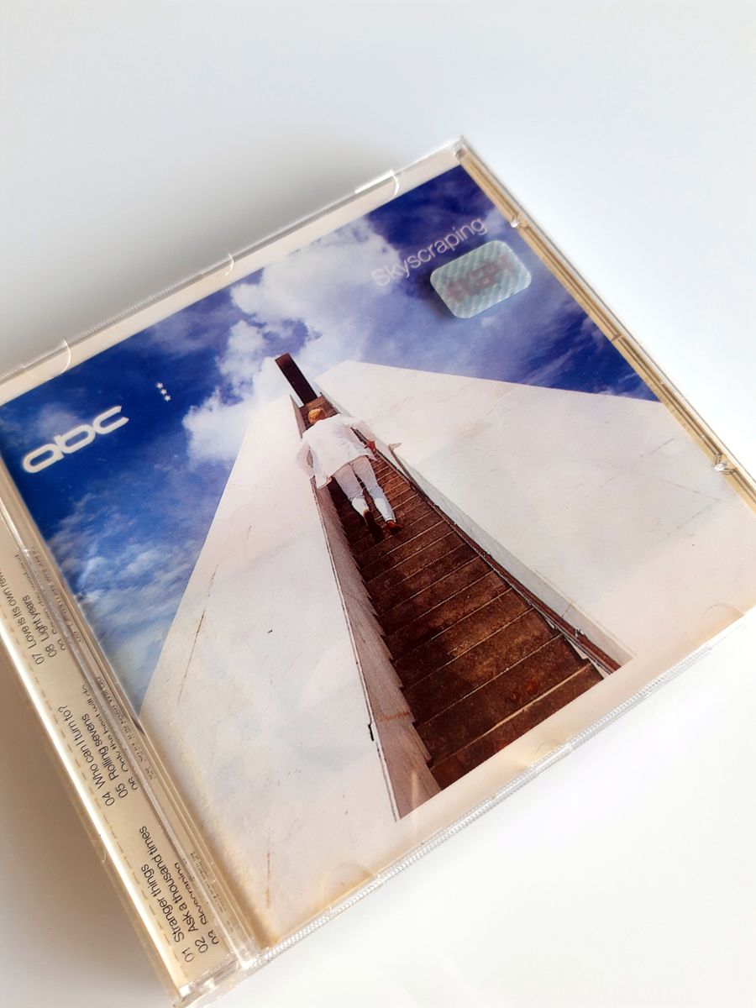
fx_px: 757
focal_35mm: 26
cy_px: 504
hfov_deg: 53.1
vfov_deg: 67.3
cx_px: 378
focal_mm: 4.75
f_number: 1.7
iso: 40
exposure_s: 1/50
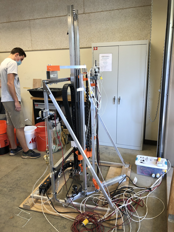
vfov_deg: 63.4
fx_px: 188
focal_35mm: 28
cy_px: 116
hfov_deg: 49.7
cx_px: 87
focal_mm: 3.99
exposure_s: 1/30
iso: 20
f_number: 1.8
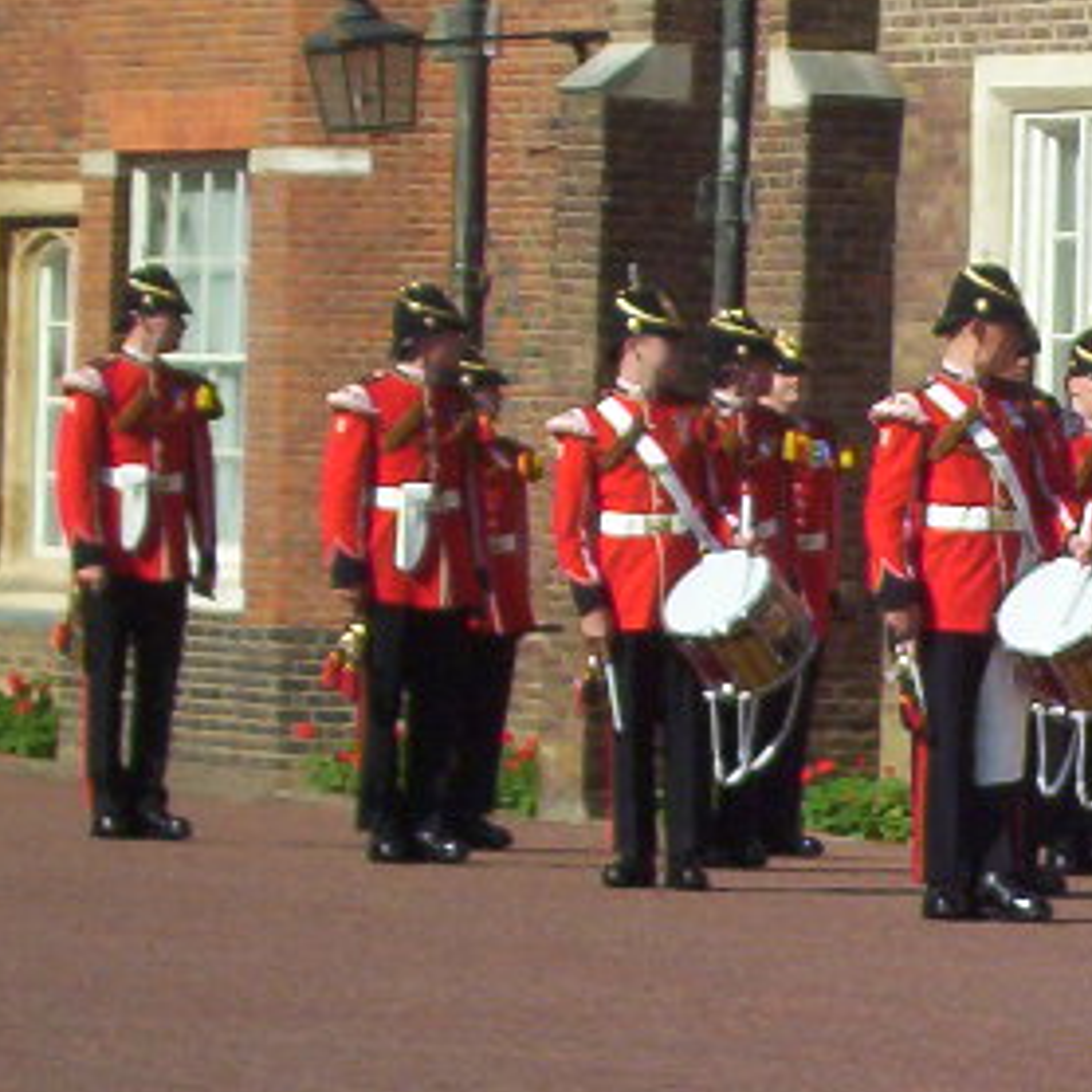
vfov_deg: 6.2
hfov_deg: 6.2
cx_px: 1336
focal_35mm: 281
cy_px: 605
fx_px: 10029
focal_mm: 16.61
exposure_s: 1/786
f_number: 4.72
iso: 100
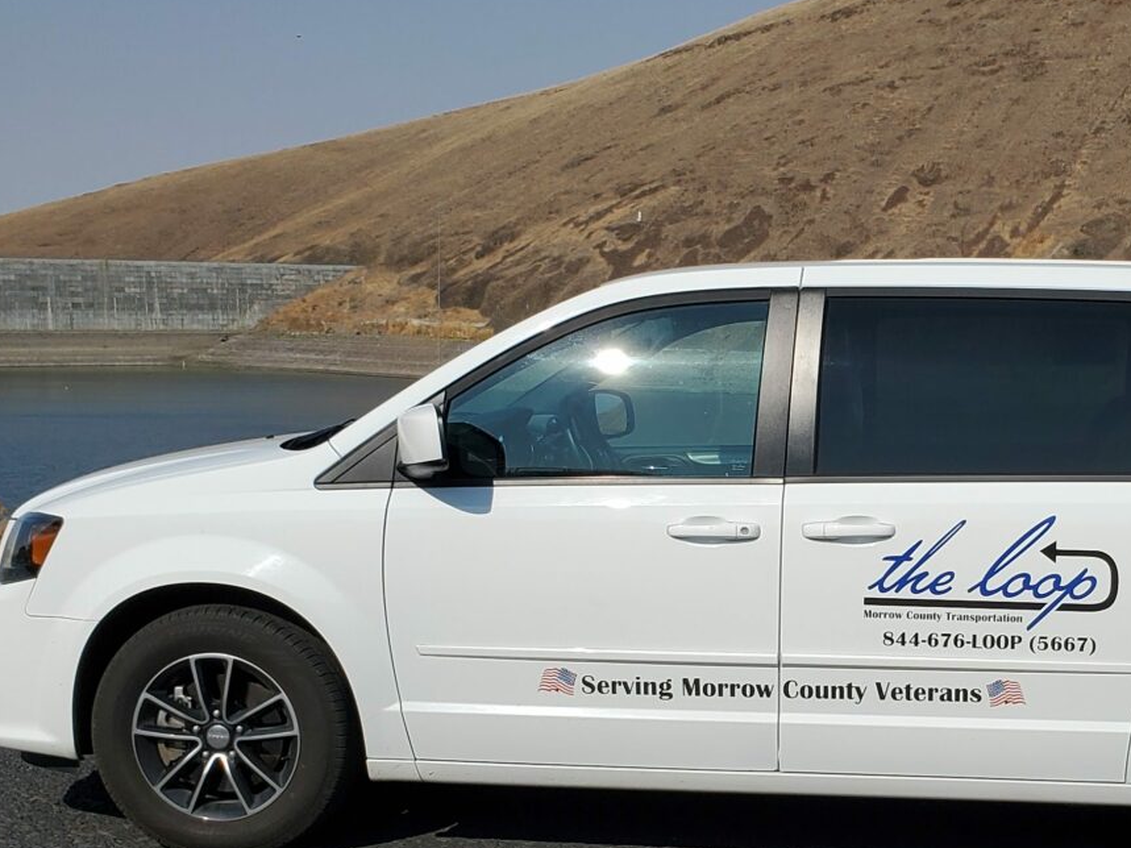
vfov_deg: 23.4
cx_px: 936
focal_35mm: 62
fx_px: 2025
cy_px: 656
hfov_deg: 30.3
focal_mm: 4.3
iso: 50
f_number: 2.4
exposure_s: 1/3363
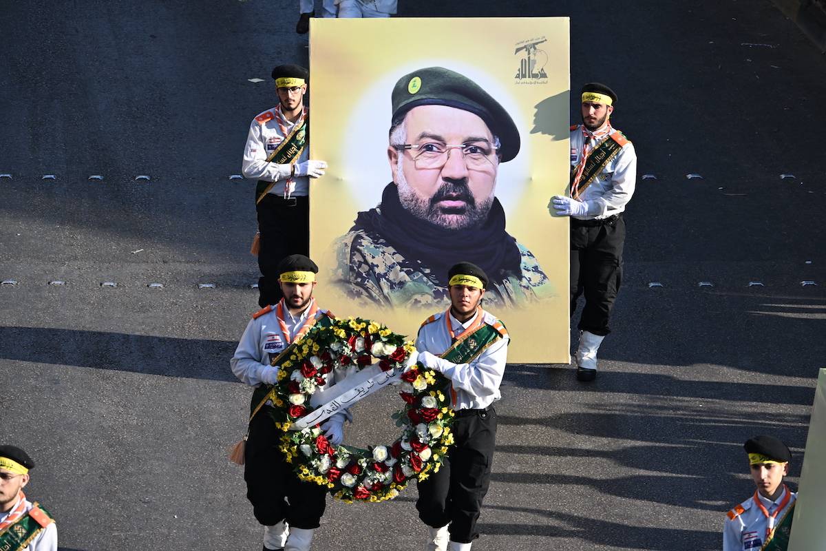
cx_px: 413
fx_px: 5506
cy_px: 276
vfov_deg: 5.7
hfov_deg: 8.6
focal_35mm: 240
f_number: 10
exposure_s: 1/640
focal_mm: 240
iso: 800
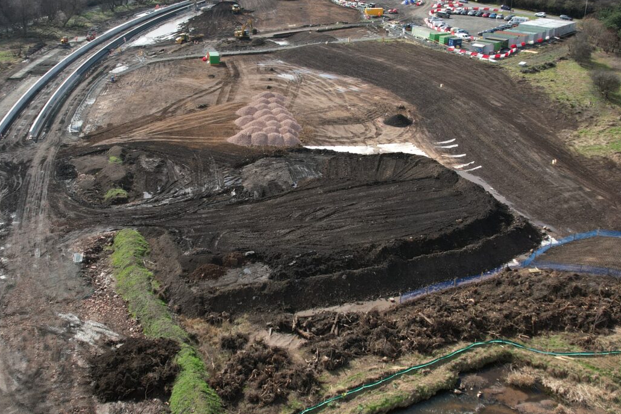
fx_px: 707
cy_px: 200
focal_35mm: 41
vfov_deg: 32.6
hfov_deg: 47.3
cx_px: 271
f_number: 2.8
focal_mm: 8.38
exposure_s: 1/320
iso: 100
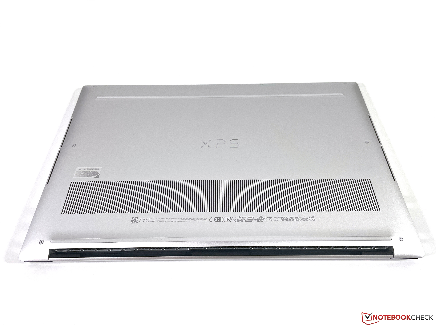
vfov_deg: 53.1
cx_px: 218
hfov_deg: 67.3
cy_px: 164
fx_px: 327
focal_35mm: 26
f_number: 1.6
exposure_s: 1/100
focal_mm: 4.2
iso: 80
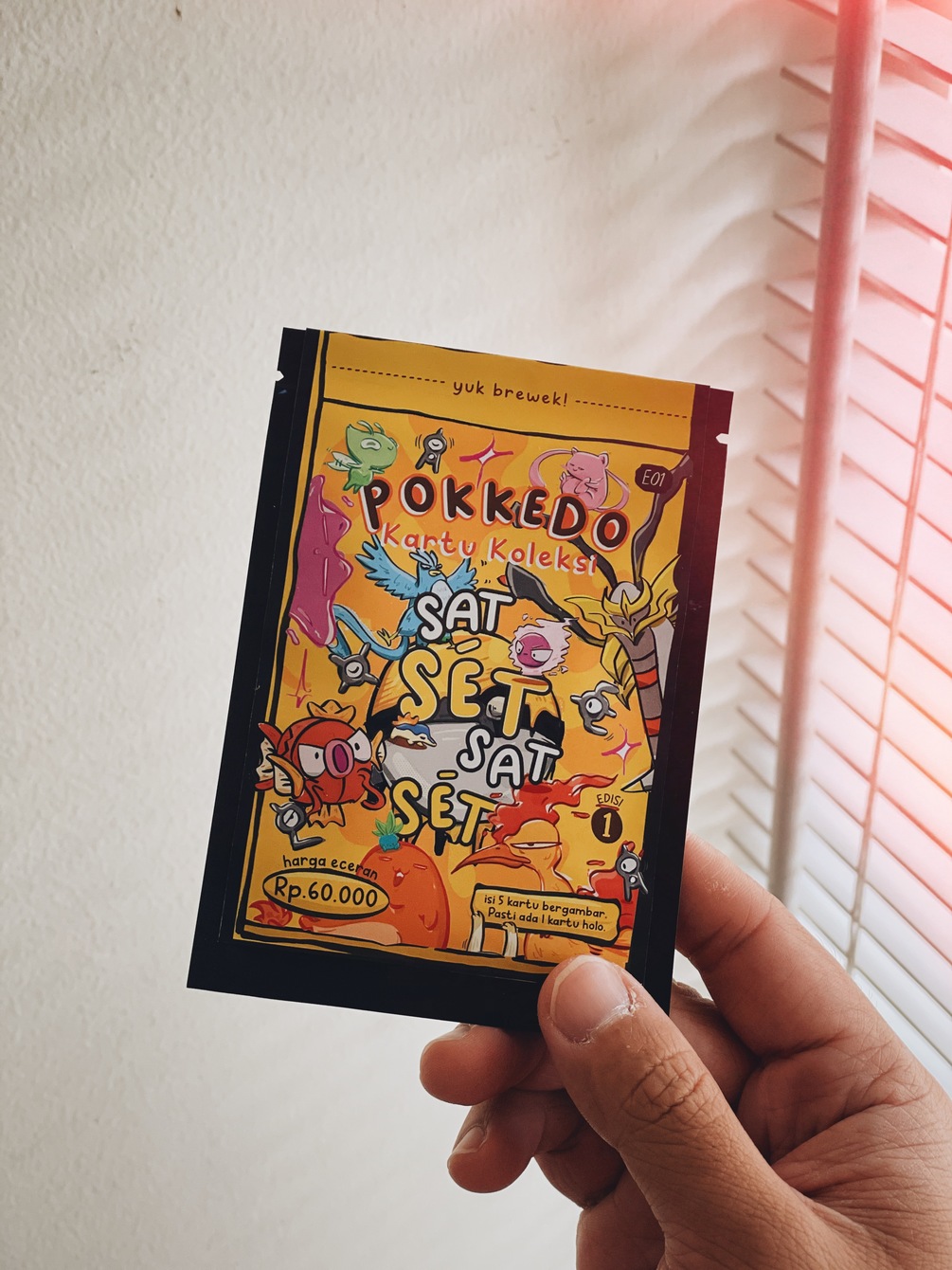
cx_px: 476
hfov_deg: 28.0
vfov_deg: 36.8
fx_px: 1907
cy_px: 635
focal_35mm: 52
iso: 125
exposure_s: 1/122
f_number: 2
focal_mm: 6
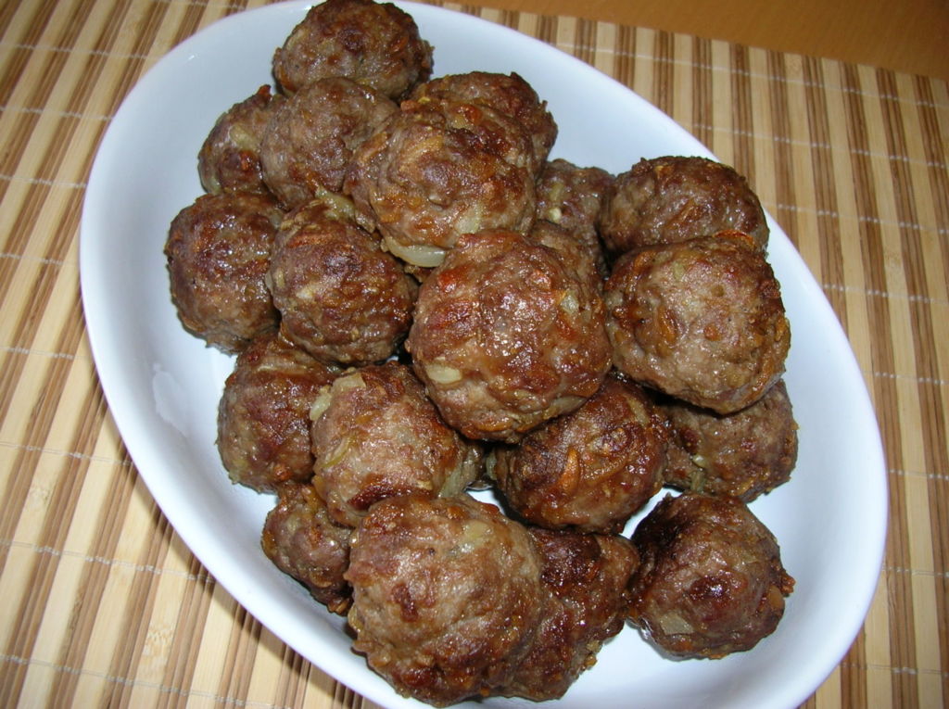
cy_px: 354
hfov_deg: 52.7
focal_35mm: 35
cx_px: 474
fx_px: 958
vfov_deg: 40.6
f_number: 2.8
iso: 50
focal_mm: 5.8
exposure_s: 1/60.1
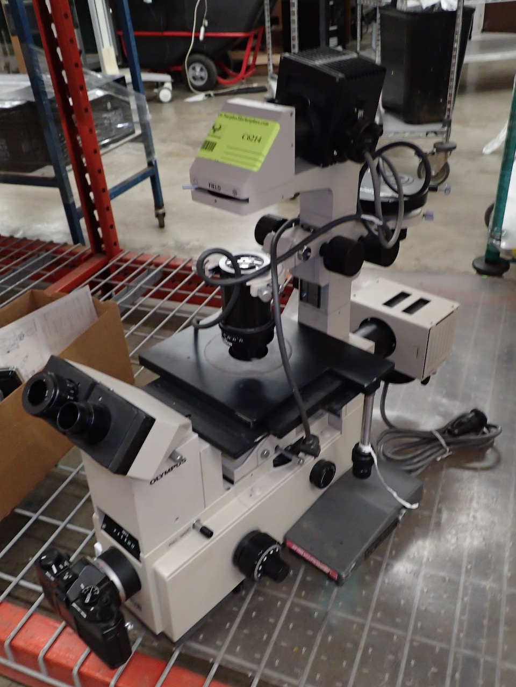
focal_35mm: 30
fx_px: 596
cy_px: 344
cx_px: 258
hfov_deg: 46.8
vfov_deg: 60.0
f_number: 2.3
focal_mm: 5.5
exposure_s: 1/30
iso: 640
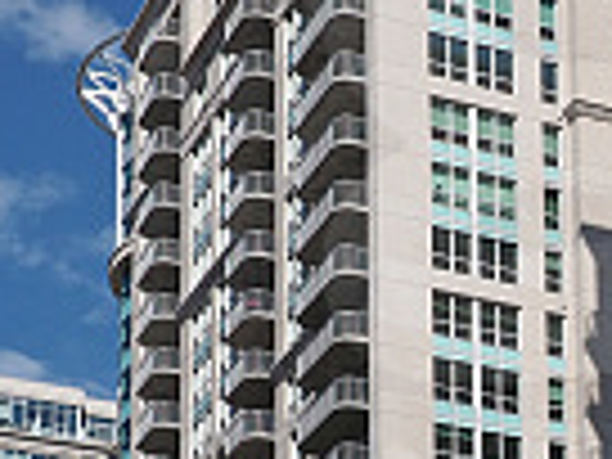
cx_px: 592
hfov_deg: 15.3
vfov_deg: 11.7
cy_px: 214
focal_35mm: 127
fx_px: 2245
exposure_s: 1/800
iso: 200
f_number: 8
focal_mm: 18
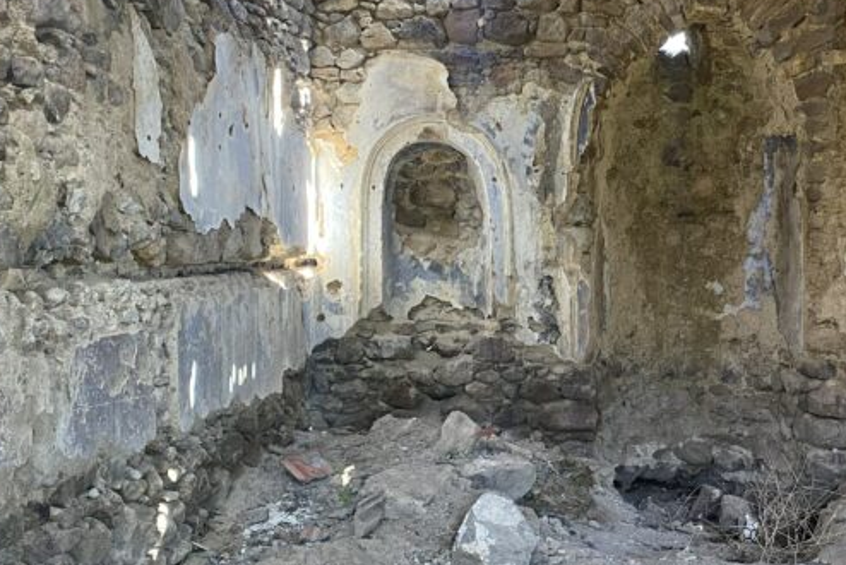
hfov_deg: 34.9
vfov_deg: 24.2
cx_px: 632
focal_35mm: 56
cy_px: 276
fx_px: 1317
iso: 125
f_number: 1.8
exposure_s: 1/90
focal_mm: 4.25
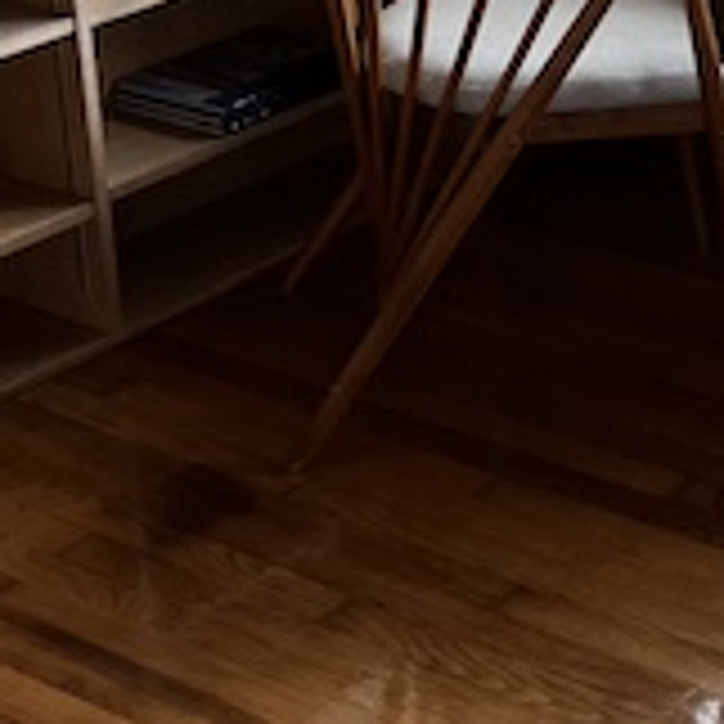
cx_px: 1030
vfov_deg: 16.7
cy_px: -139
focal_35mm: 100
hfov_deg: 16.2
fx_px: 2366
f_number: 1.8
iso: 40
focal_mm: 3.99
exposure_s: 1/120
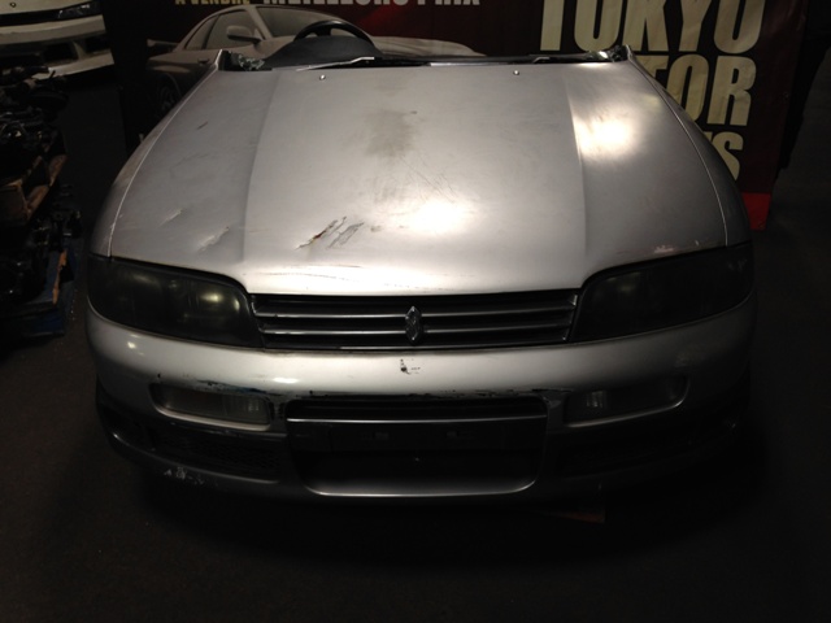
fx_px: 792
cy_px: 312
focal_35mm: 33
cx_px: 416
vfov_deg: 42.9
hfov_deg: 55.4
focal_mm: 4.12
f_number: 2.4
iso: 50
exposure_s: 1/20
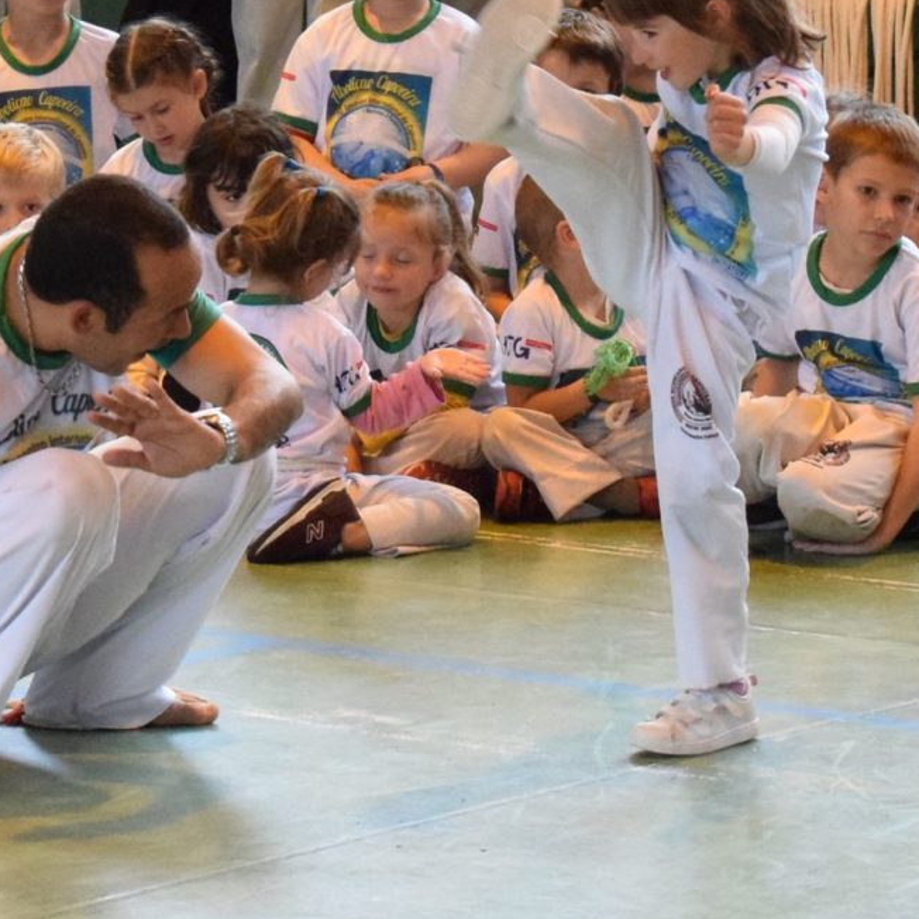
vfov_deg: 7.9
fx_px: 6618
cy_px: 116
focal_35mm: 220
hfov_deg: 7.9
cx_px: 366
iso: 6400
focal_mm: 55
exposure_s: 1/320
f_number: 7.1
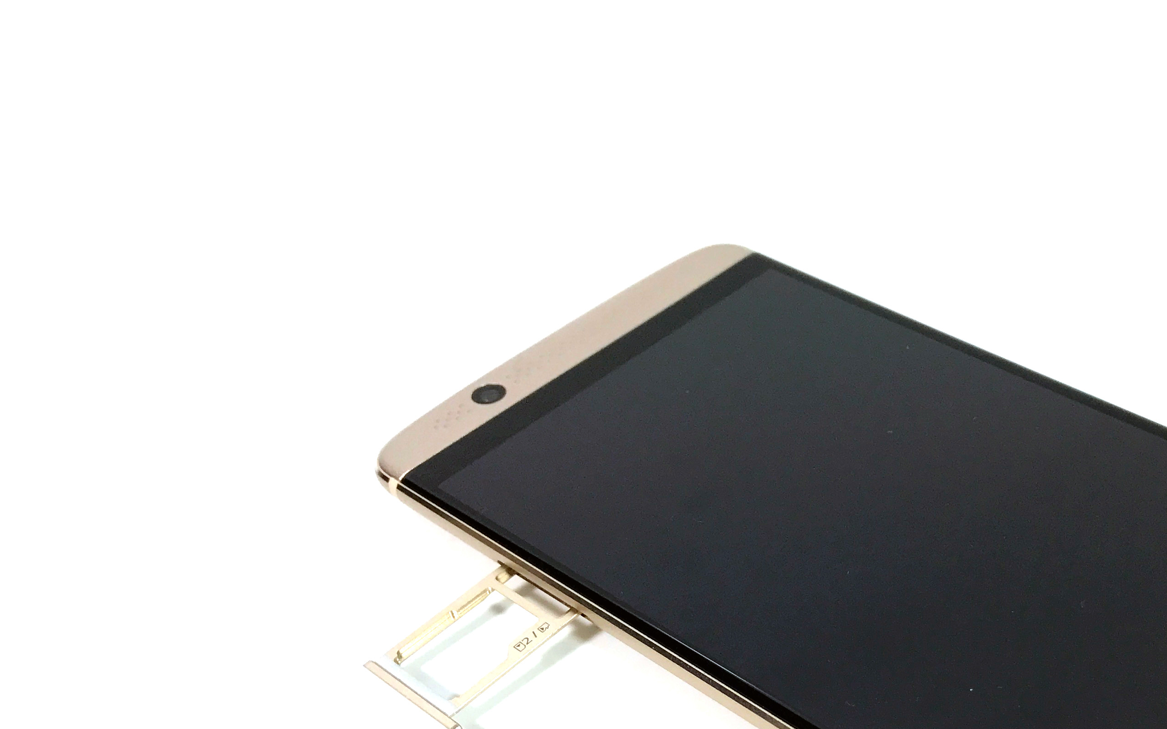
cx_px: 907
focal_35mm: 47
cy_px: 580
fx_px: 1495
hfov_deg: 41.1
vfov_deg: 26.9
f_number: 1.8
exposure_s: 1/100
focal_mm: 3.99
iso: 40
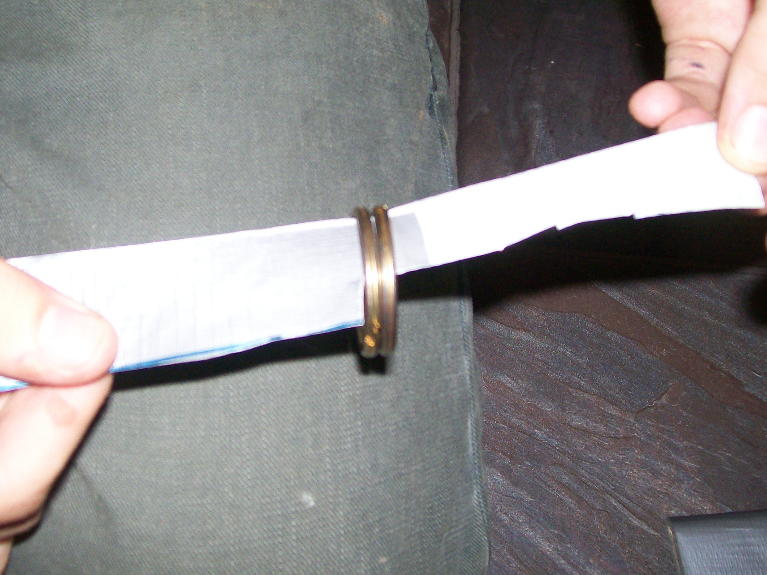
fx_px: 908
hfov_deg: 45.7
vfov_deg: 35.1
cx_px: 344
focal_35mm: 41
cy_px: 271
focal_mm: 6
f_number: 2.7
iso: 140
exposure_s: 1/64
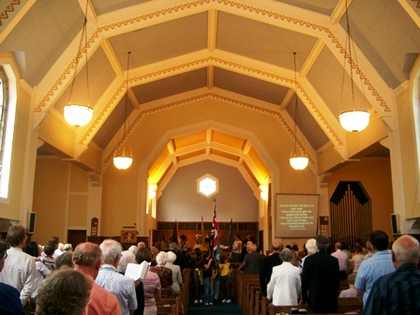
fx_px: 449
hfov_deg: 50.1
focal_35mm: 37
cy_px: 158
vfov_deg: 38.7
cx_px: 210
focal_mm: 7.6
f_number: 2.6
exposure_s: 1/125
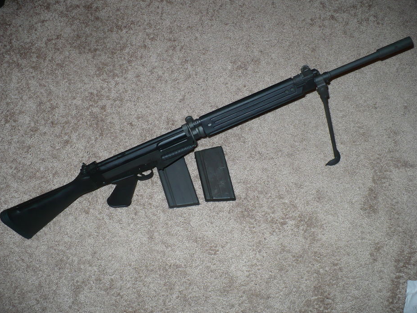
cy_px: 158
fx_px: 458
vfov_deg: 37.7
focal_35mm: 38
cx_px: 210
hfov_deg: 49.0
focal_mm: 6.1
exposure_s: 1/30
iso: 100
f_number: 2.8
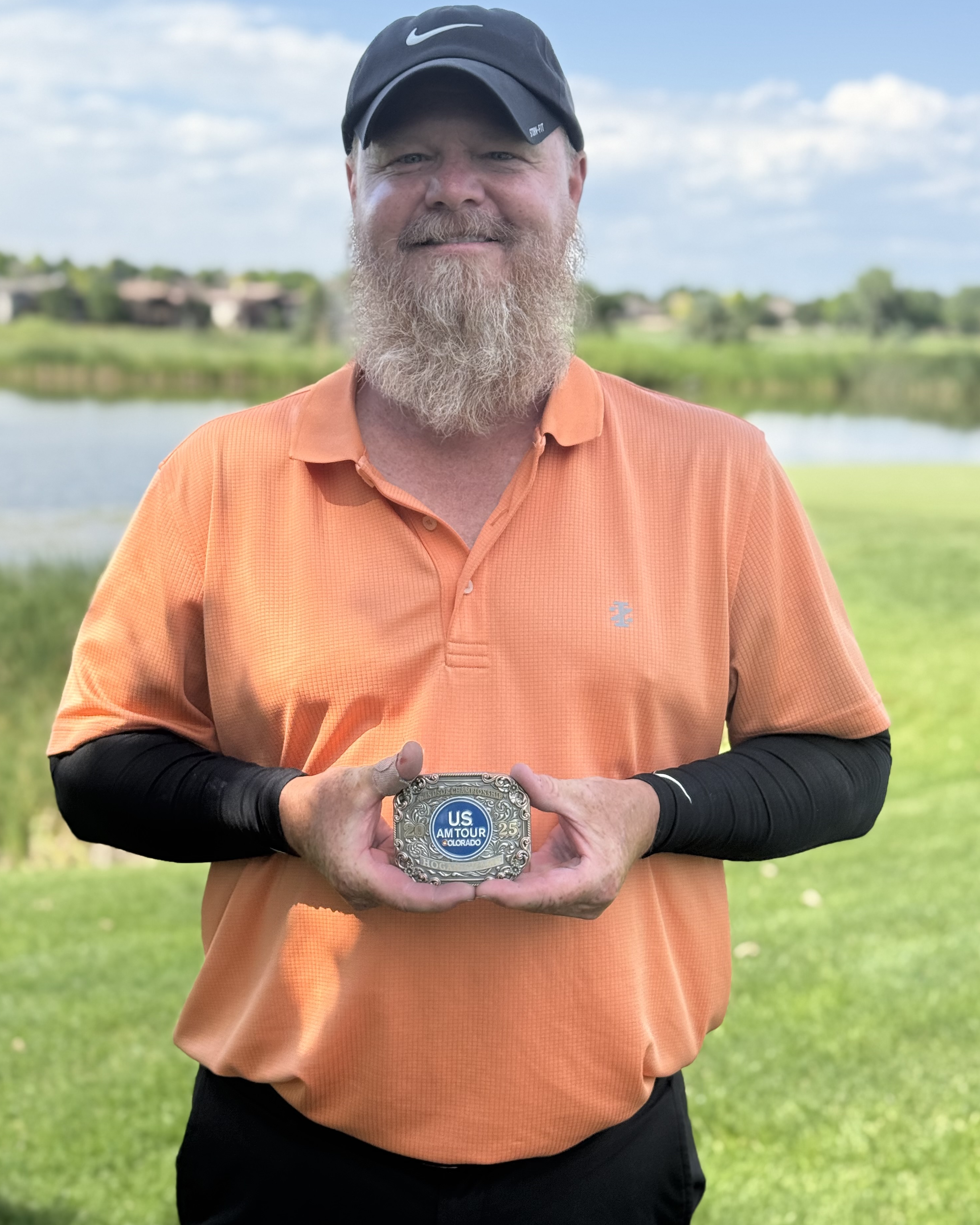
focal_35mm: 51
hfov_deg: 29.7
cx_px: 491
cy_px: 575
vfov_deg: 36.6
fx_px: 1849
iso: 100
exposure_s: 1/3226
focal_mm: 6.76
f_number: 1.78
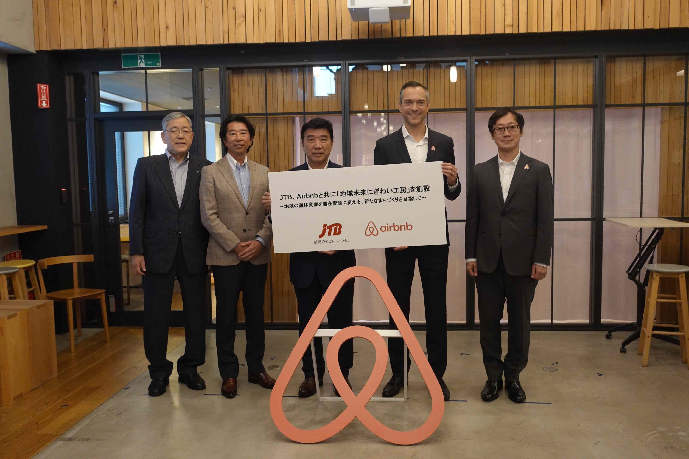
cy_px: 230
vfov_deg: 41.1
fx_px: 612
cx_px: 344
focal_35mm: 32
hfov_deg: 58.7
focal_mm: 11.69
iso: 1250
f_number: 2.8
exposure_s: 1/60
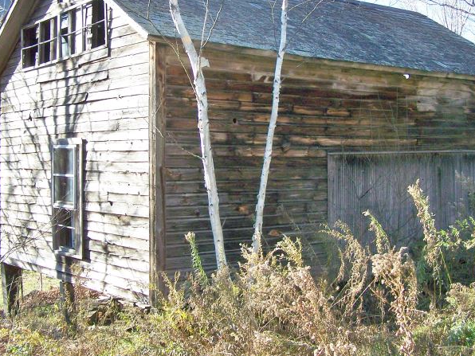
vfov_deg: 28.4
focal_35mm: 51
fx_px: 700
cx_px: 238
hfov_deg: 37.5
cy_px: 122
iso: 160
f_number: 2.8
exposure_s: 1/500
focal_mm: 6.3
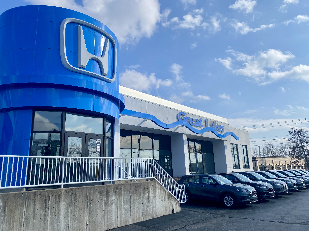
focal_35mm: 26
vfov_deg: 53.1
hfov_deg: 67.3
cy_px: 116
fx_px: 232
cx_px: 154
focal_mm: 4.25
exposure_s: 1/4808
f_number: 1.8
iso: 32
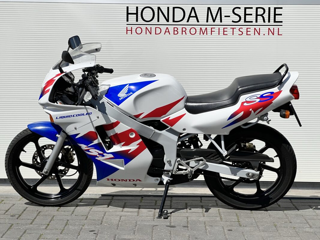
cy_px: 120
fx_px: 712
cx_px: 160
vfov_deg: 19.1
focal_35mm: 77
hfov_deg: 25.3
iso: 32
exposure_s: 1/1429
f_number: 2.8
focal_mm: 9
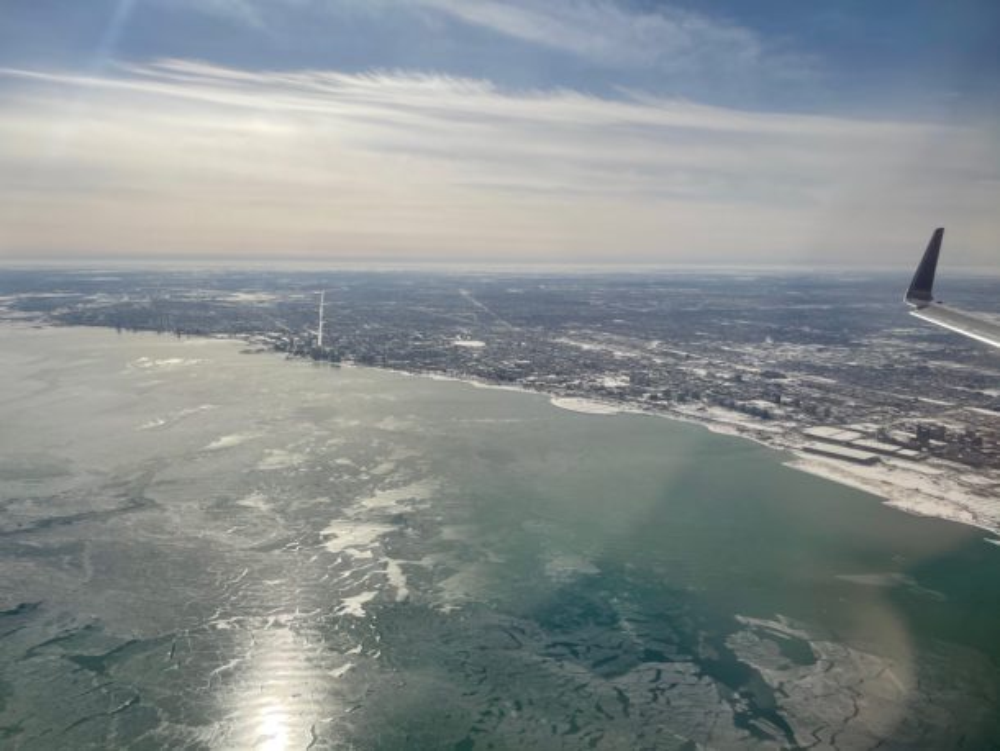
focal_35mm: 26
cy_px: 376
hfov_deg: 67.3
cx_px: 500
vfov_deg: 53.1
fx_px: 751
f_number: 1.6
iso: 32
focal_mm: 5.1
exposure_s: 1/13514
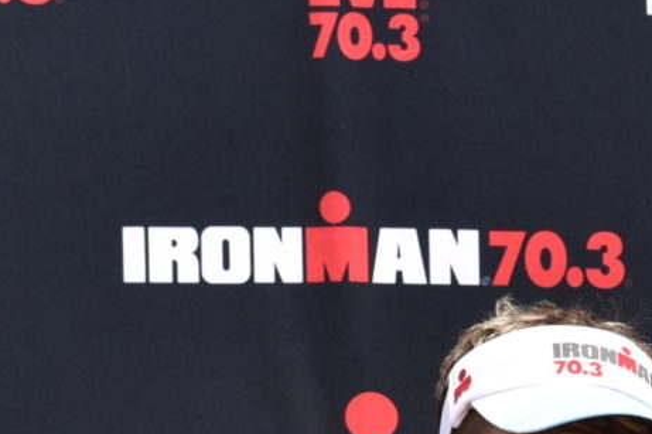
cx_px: 1300
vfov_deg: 5.4
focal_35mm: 249
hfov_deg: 7.9
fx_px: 4508
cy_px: 958
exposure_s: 1/200
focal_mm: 56
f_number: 9
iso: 100
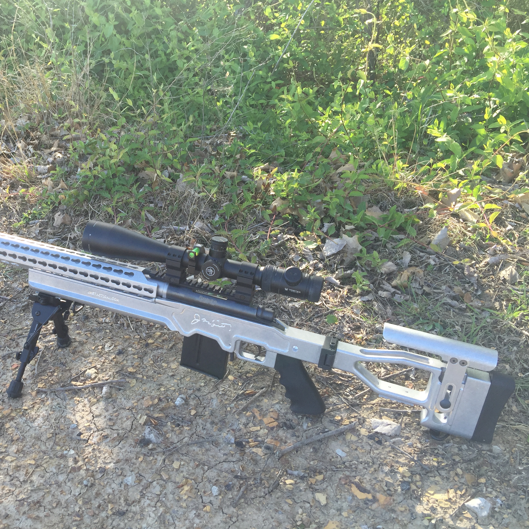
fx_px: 605
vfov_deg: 47.2
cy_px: 259
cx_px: 185
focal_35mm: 35
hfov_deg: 46.6
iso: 32
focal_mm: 4.15
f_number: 2.2
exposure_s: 1/221
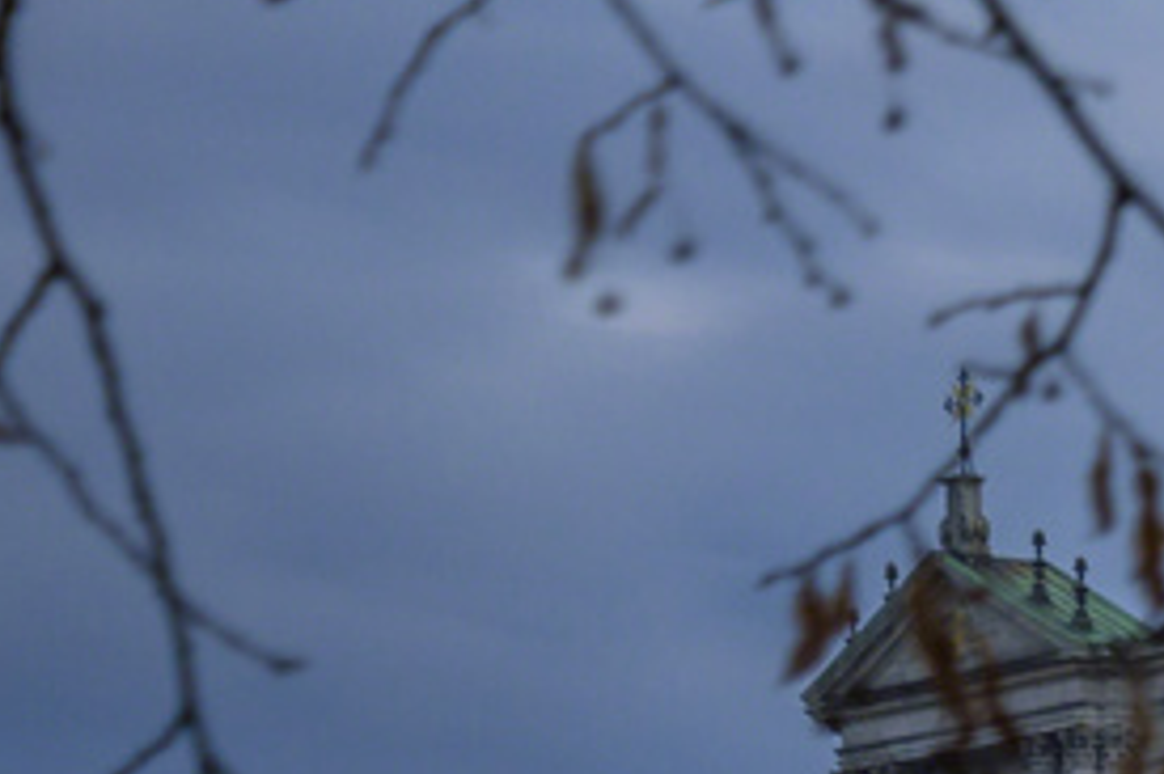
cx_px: 3141
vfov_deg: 4.5
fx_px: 9888
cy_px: 1104
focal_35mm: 306
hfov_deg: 6.3
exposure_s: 13
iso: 100
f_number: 4.2
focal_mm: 52
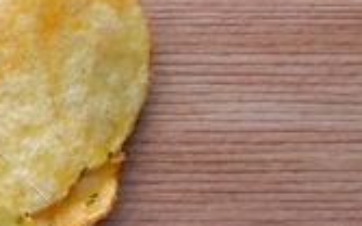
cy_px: -184
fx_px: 2129
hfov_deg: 9.5
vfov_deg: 5.9
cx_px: -121
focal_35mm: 216
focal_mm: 40
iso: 800
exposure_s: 1/125
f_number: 5.6
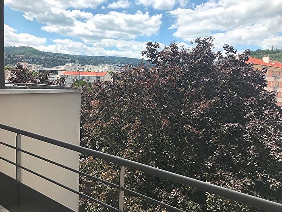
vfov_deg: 49.7
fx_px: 228
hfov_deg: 63.4
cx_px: 141
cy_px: 106
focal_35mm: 28
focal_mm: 3.99
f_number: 1.8
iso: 20
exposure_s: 1/2398
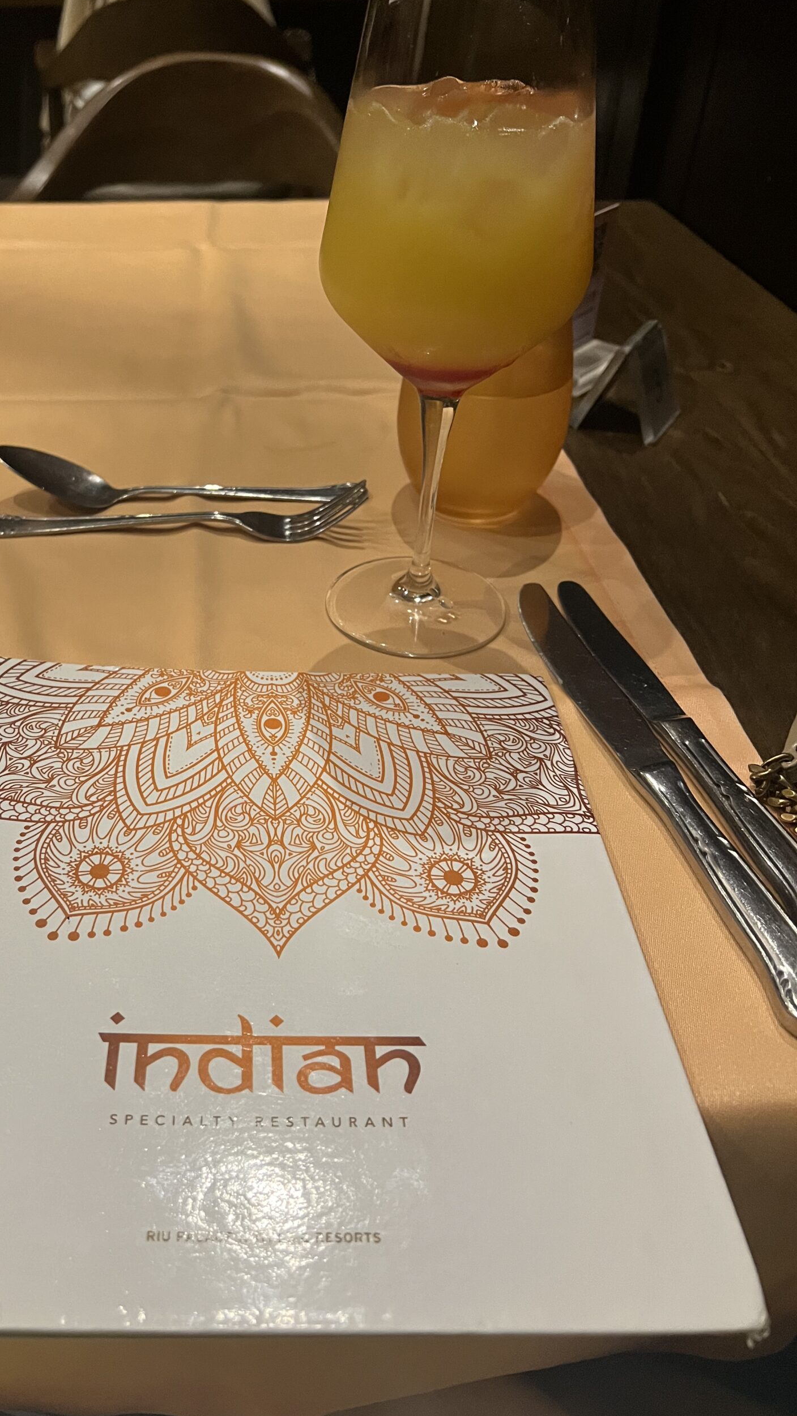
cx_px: 254
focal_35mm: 29
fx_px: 1089
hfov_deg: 39.6
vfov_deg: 66.1
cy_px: 694
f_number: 1.5
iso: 400
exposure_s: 1/60
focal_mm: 5.7
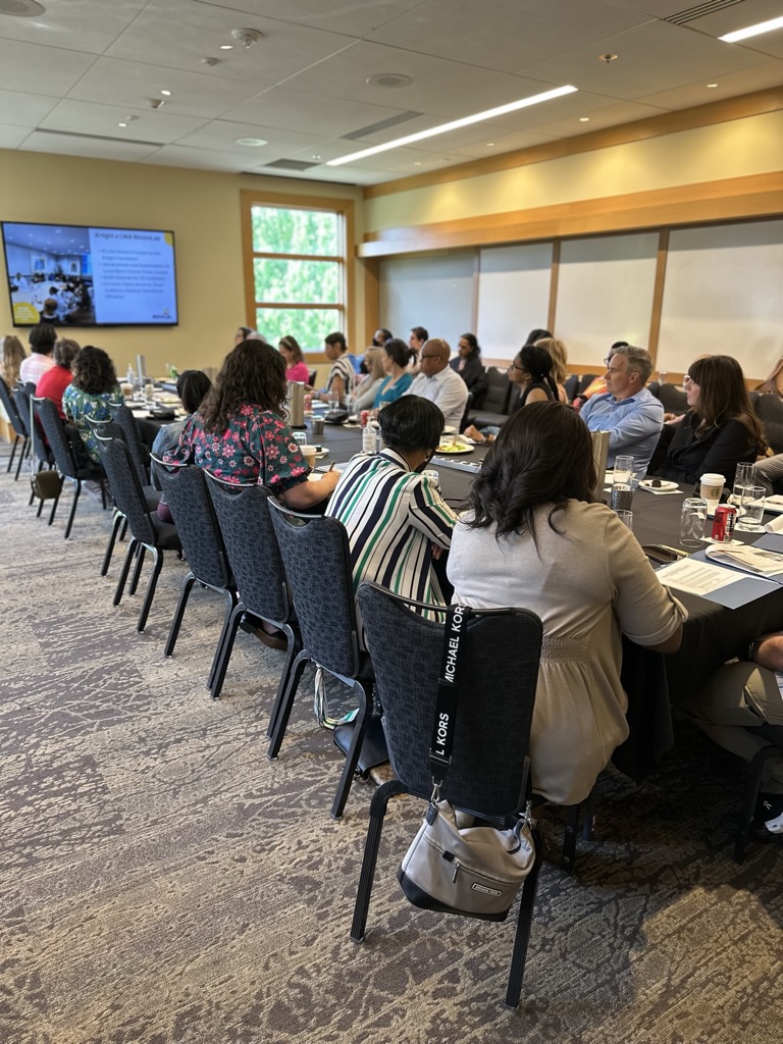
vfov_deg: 71.6
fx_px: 724
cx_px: 392
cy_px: 522
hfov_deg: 56.8
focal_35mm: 24
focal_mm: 6.86
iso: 200
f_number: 1.78
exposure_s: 1/120
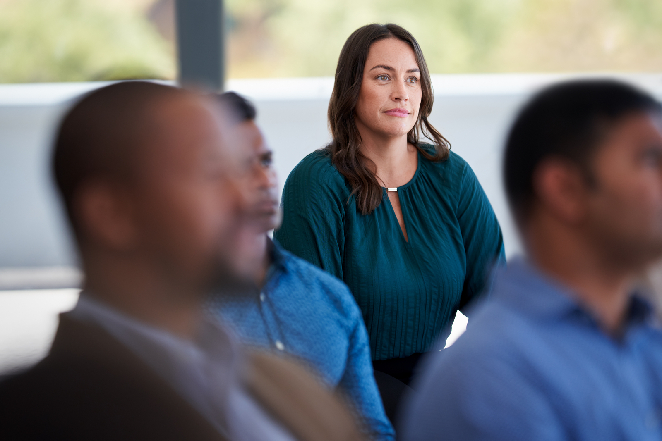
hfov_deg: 15.2
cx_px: 331
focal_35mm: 135
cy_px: 220
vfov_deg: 10.2
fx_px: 2483
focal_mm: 135
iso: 640
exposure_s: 1/1600
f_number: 2
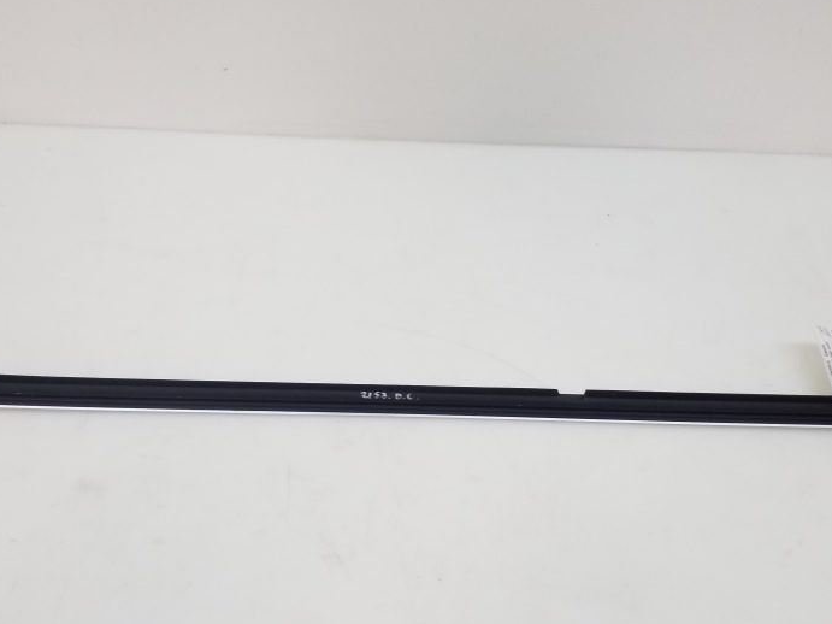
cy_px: 349
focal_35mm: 40
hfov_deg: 46.8
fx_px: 961
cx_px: 388
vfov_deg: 35.9
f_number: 1.9
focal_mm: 3.6
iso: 64
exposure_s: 1/50
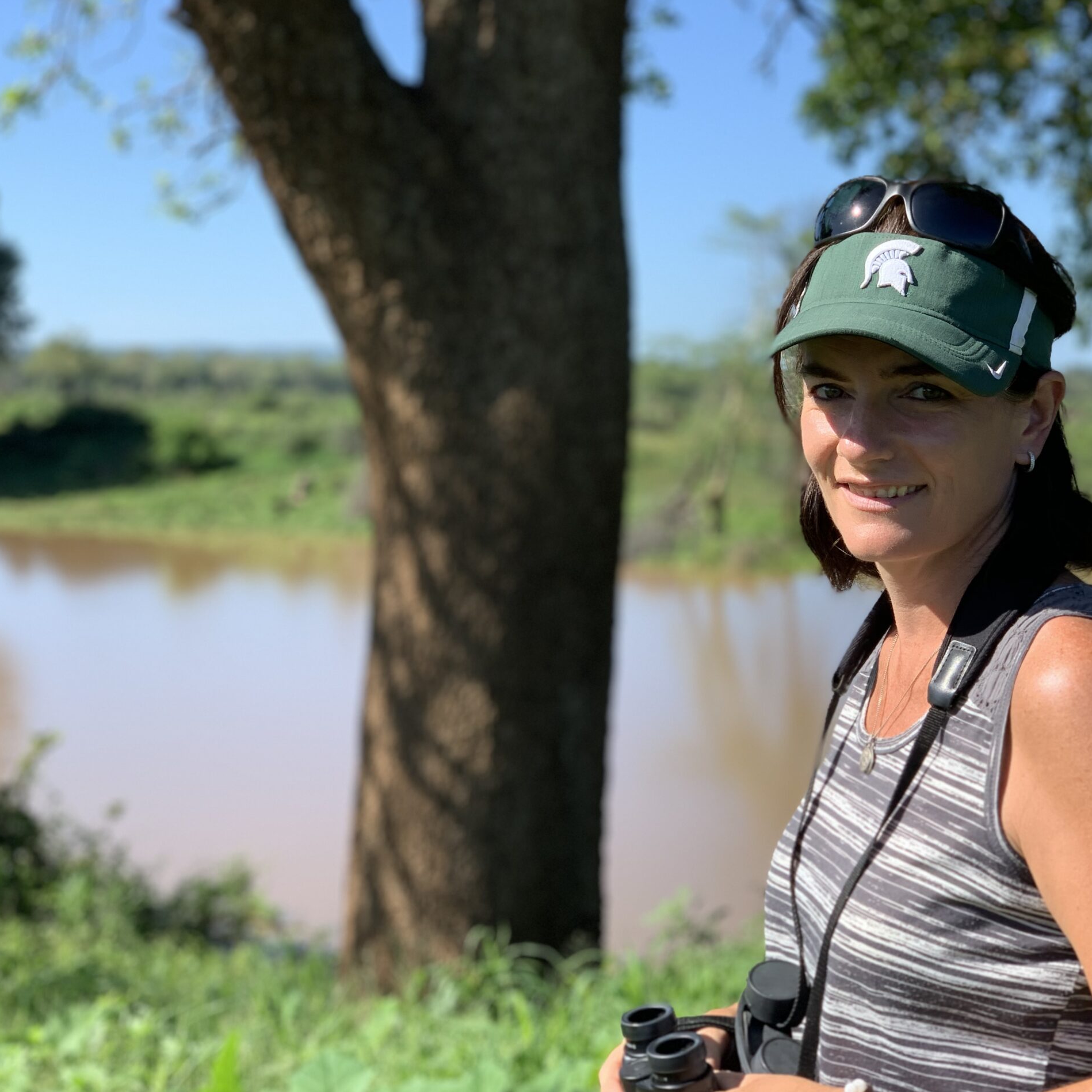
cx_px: 706
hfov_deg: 27.6
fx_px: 2213
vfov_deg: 27.7
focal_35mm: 62
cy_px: 541
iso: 16
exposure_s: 1/489
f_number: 2.4
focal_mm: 6
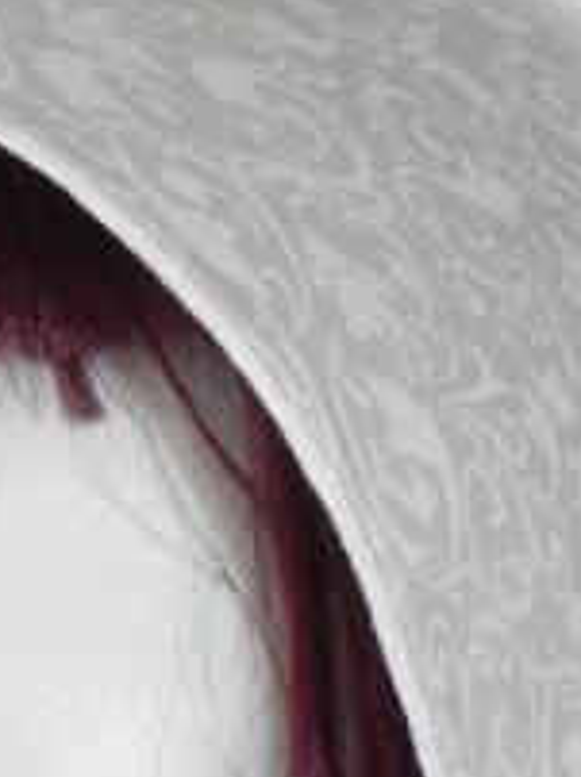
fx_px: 4620
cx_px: 239
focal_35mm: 206
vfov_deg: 9.4
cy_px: 1023
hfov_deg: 7.2
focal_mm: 9.2
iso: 160
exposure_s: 1/158
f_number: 4.5
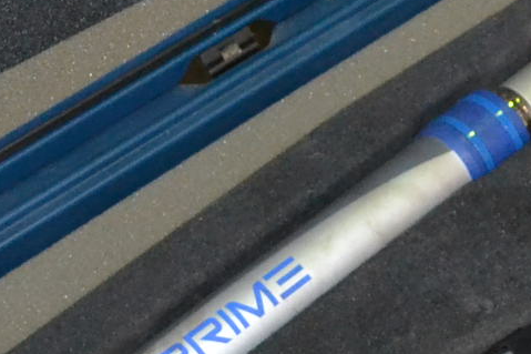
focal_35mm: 130
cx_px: 296
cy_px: 321
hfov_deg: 15.8
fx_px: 1917
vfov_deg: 10.5
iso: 2800
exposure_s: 1/60
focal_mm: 18
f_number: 3.5
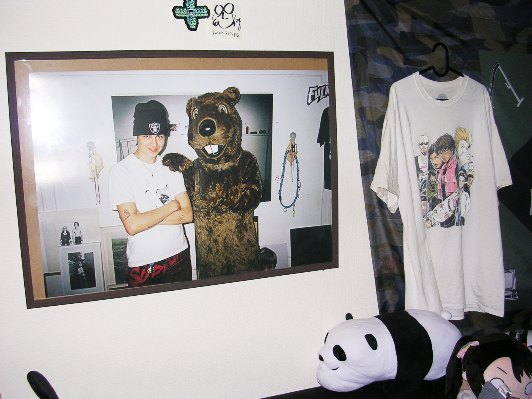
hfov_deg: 49.0
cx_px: 266
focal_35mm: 38
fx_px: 584
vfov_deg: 37.7
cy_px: 200
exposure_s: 1/60
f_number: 2.8
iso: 50
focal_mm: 5.8
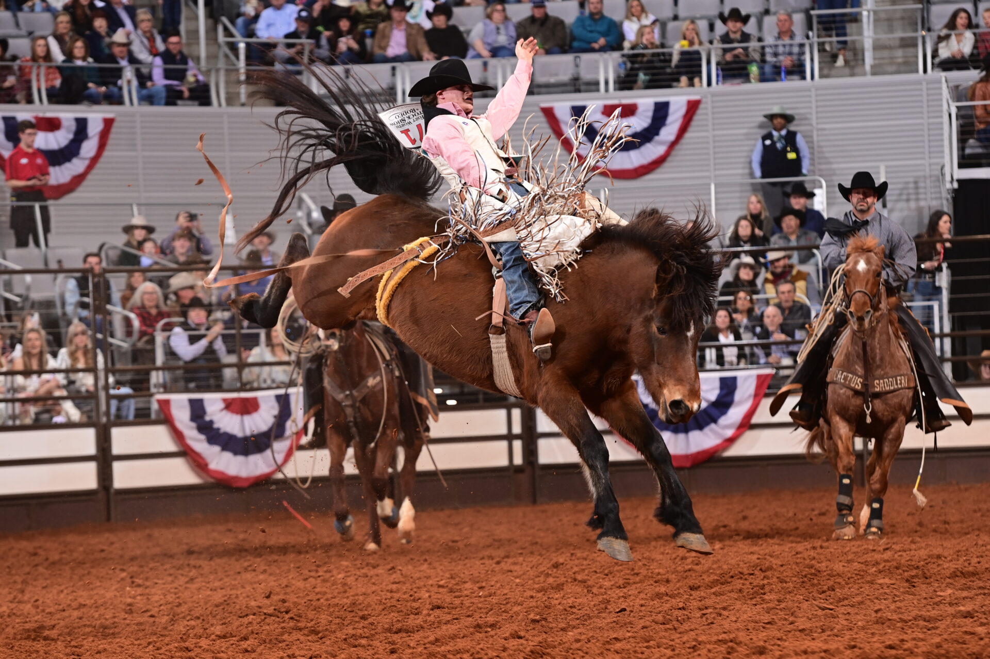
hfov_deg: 11.8
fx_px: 4782
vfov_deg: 7.9
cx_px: 495
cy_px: 330
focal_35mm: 174
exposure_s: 1/250
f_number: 4
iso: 640
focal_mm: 145
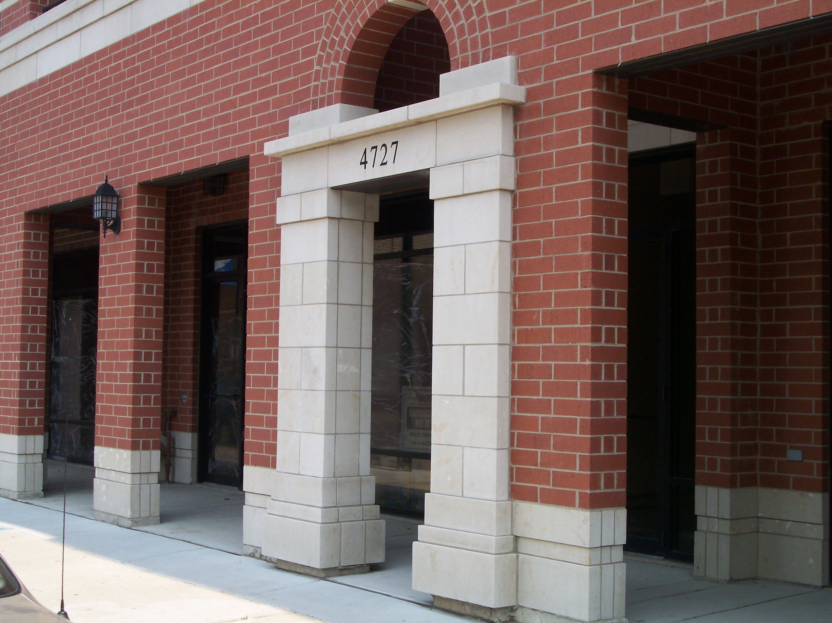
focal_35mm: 51
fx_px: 1225
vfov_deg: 28.5
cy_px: 312
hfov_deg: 37.5
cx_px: 416
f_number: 5.6
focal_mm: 10.7
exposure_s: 1/350
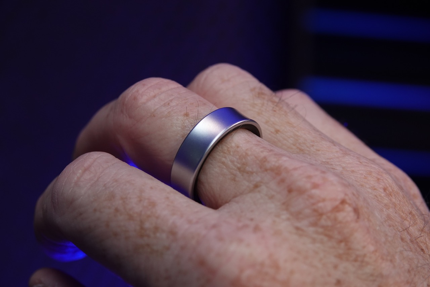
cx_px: 215
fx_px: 884
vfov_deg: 18.4
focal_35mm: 74
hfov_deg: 27.3
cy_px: 144
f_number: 3.5
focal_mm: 27.24
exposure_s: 1/160
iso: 400
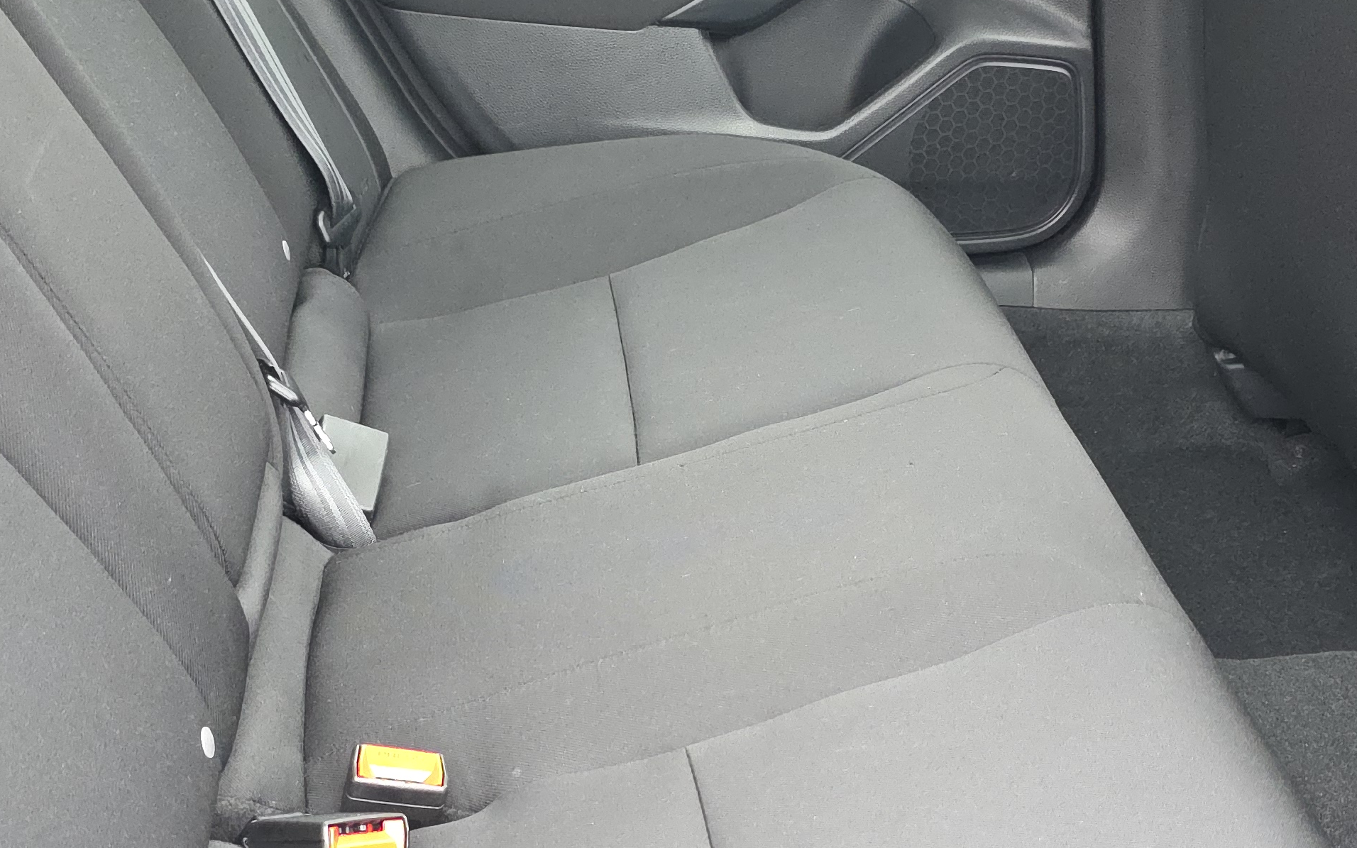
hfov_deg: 39.5
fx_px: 1886
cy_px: 625
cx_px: 742
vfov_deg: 25.1
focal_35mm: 51
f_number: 1.7
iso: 640
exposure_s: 1/120
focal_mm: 6.3
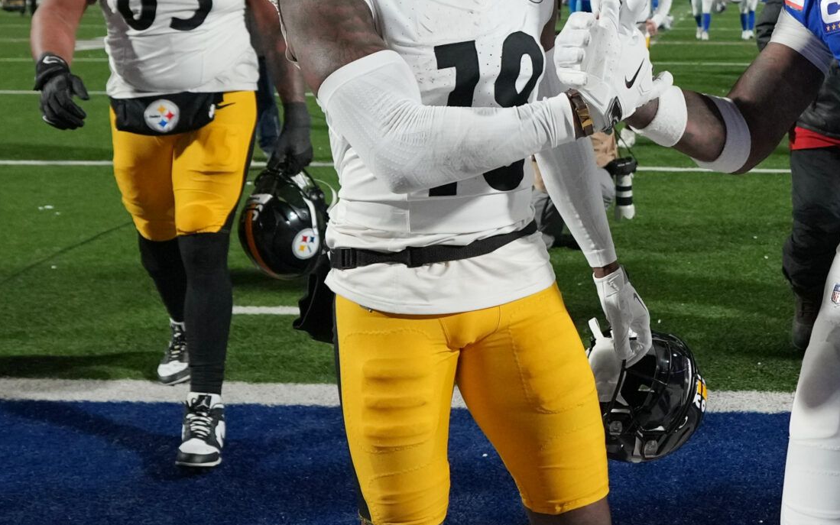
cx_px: 890
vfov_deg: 33.5
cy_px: 296
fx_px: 870
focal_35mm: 38
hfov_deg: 42.3
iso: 2500
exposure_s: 1/2500
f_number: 2.8
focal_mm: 16
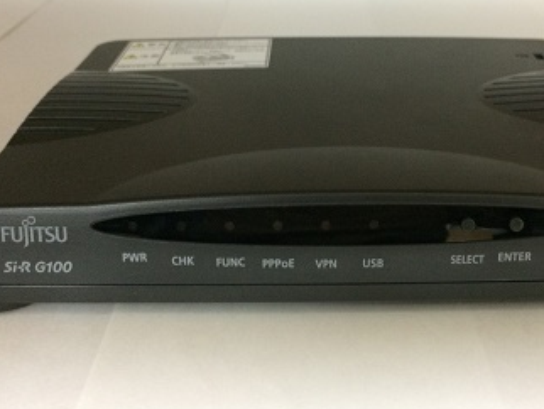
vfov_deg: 32.0
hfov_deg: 41.9
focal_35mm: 45
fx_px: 708
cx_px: 321
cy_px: 141
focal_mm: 4.15
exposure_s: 1/30
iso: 320
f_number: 2.2
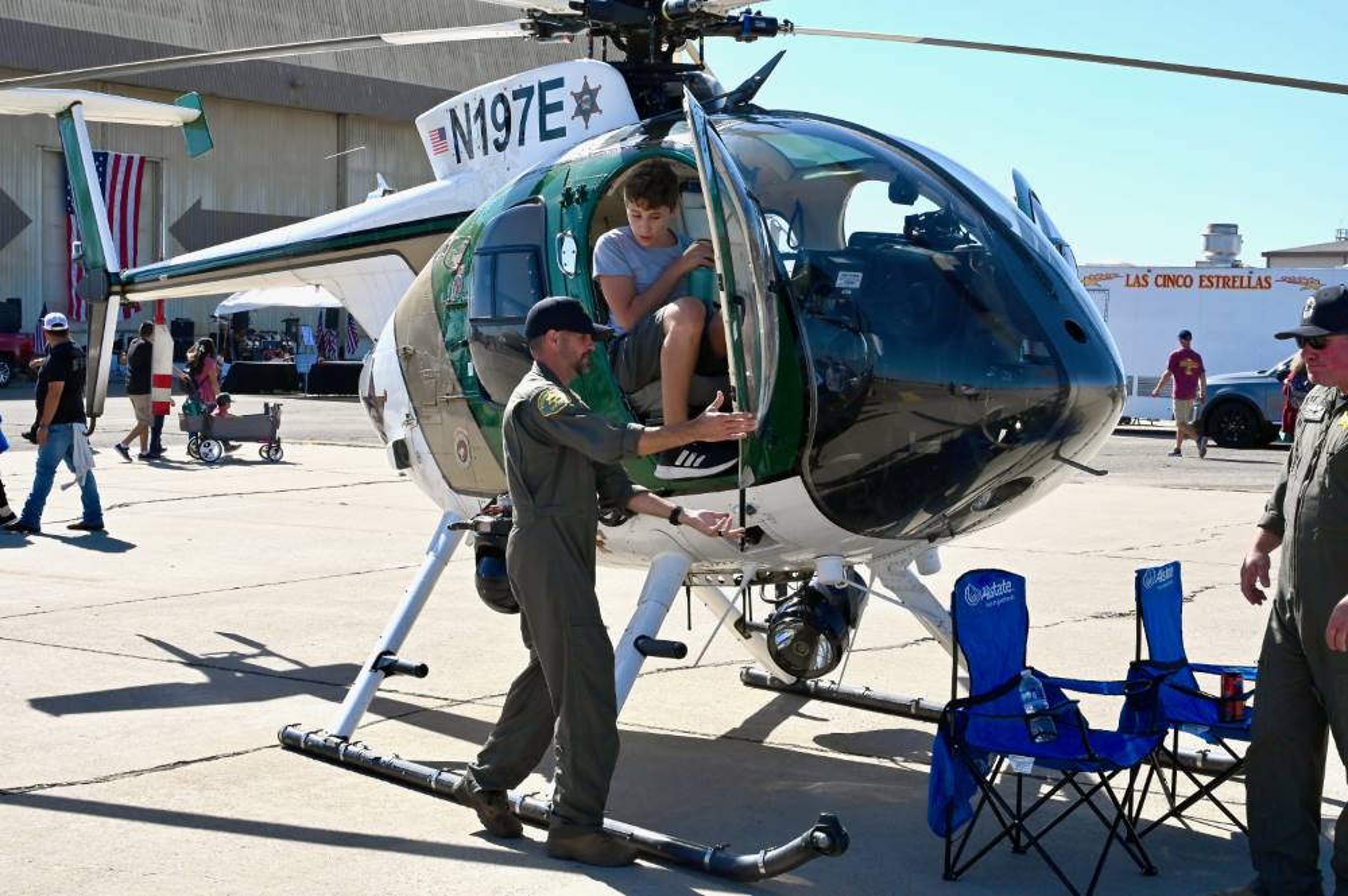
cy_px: 448
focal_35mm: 52
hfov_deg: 38.2
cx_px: 674
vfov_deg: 25.9
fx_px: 1945
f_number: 18
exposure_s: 1/1250
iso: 2500
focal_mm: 52
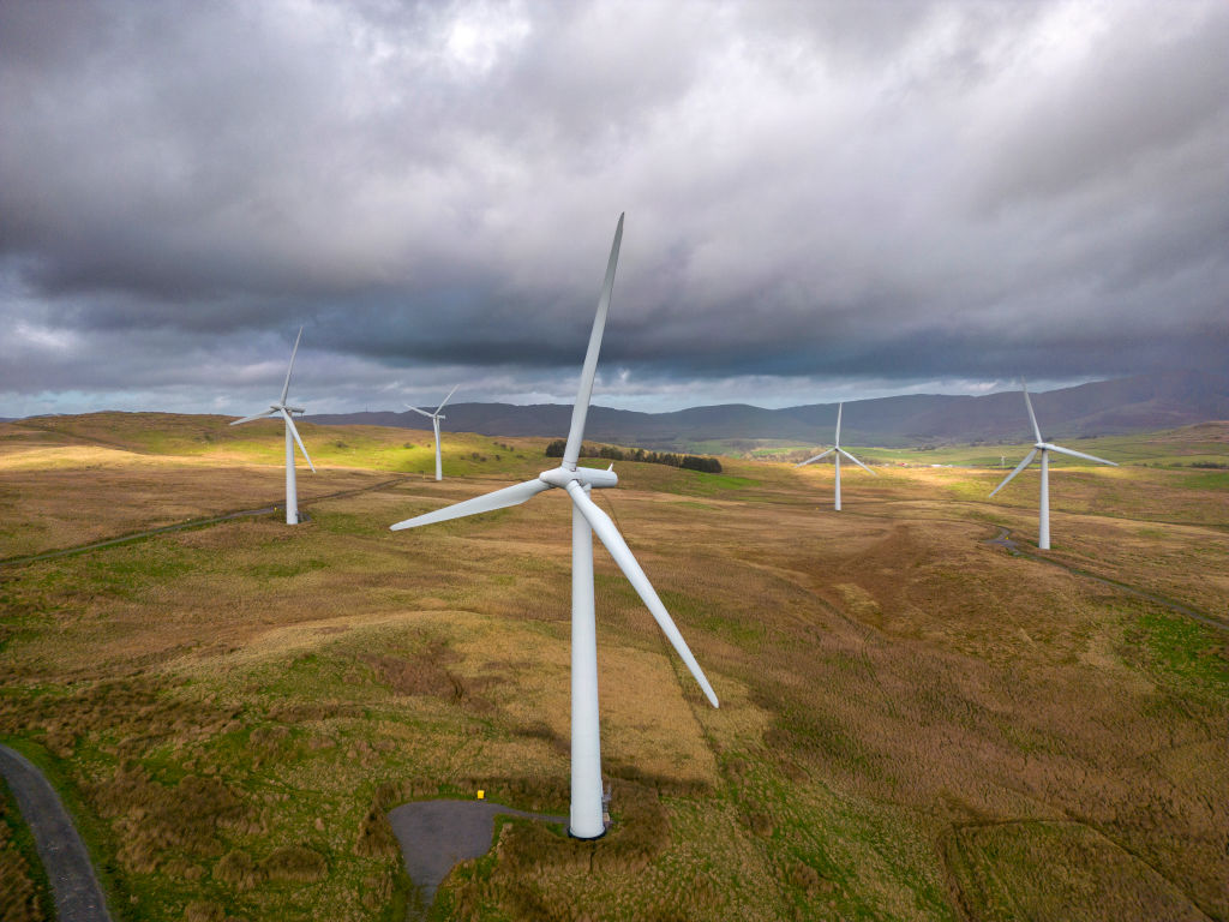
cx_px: 614
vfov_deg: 56.8
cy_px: 461
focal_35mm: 24
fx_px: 852
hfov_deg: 71.6
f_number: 1.7
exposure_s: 1/2000
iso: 120
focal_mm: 6.72
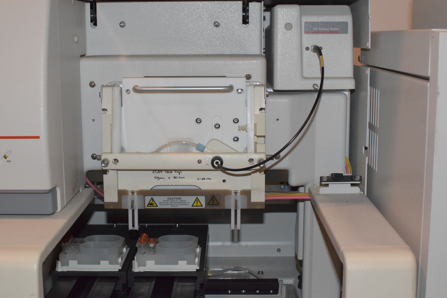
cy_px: 149
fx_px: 652
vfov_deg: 25.8
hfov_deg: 37.8
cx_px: 224
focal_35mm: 52
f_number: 7.1
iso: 3200
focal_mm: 35
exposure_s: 1/125
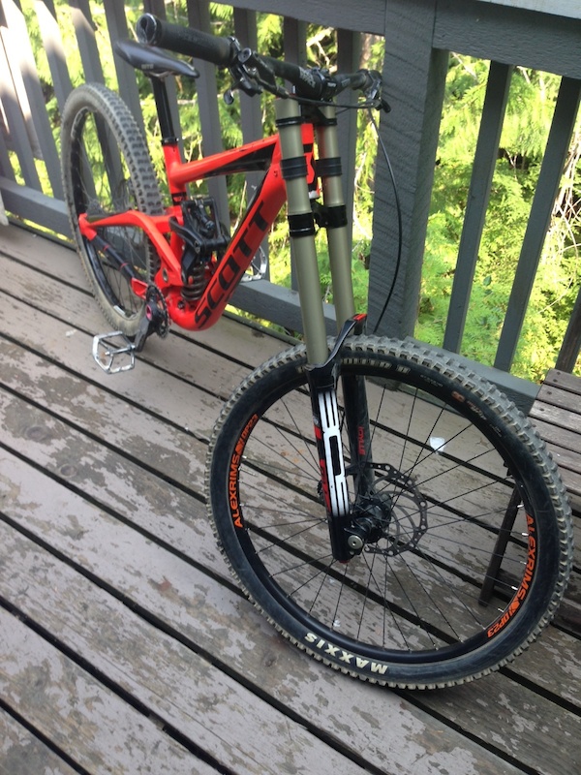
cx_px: 290
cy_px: 388
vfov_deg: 55.4
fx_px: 739
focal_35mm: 33
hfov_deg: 42.9
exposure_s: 1/126
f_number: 2.4
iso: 50
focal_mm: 4.12
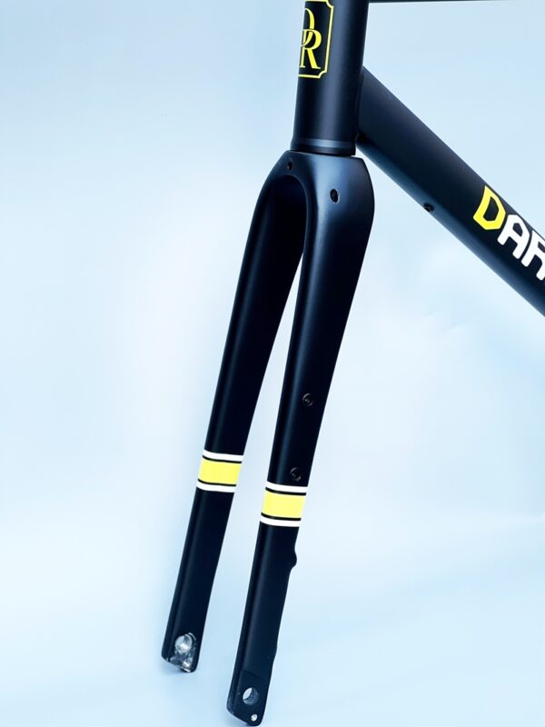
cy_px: 364
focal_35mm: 77
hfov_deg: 19.1
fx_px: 1616
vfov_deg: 25.3
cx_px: 272
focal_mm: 9
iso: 32
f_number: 2.8
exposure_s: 1/121
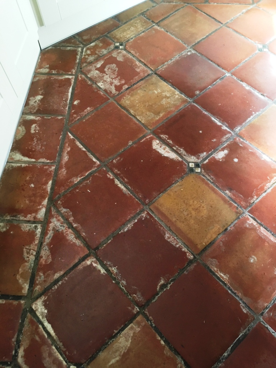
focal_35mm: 29
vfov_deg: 61.7
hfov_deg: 48.2
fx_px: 308
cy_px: 184
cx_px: 138
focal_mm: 4.15
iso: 160
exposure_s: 1/33
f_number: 2.2
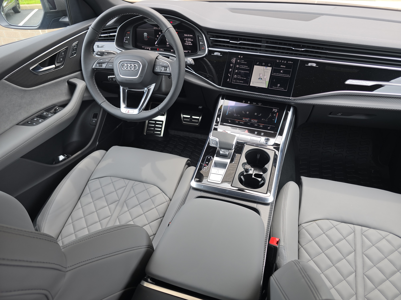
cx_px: 200
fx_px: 266
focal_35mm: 23
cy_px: 150
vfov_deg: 58.9
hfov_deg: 73.9
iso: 16
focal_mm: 6.3
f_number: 1.7
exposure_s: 1/76.6
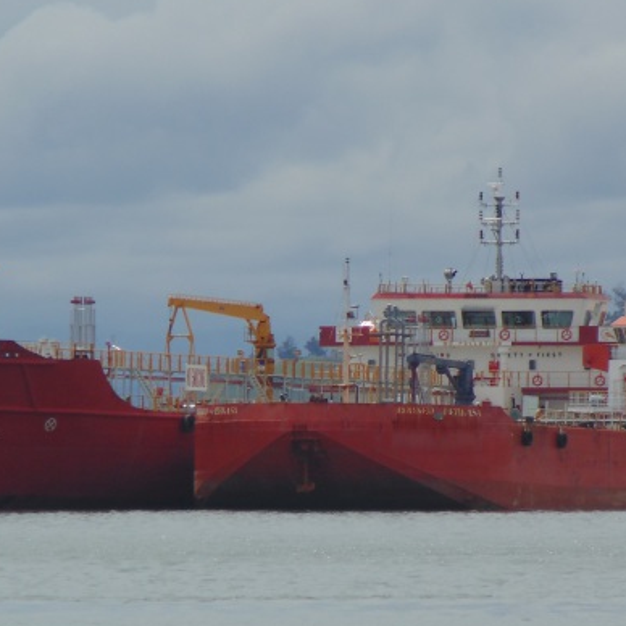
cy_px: 384
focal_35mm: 845
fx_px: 17289
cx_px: 328
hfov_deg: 2.1
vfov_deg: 2.1
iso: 80
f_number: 5.7
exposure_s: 1/800
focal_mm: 83.2
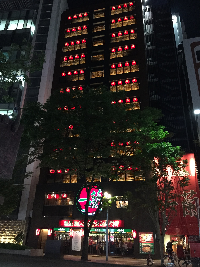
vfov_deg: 61.7
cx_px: 100
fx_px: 223
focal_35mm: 29
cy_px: 134
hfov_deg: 48.2
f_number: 2.2
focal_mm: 4.15
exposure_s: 1/15
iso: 320
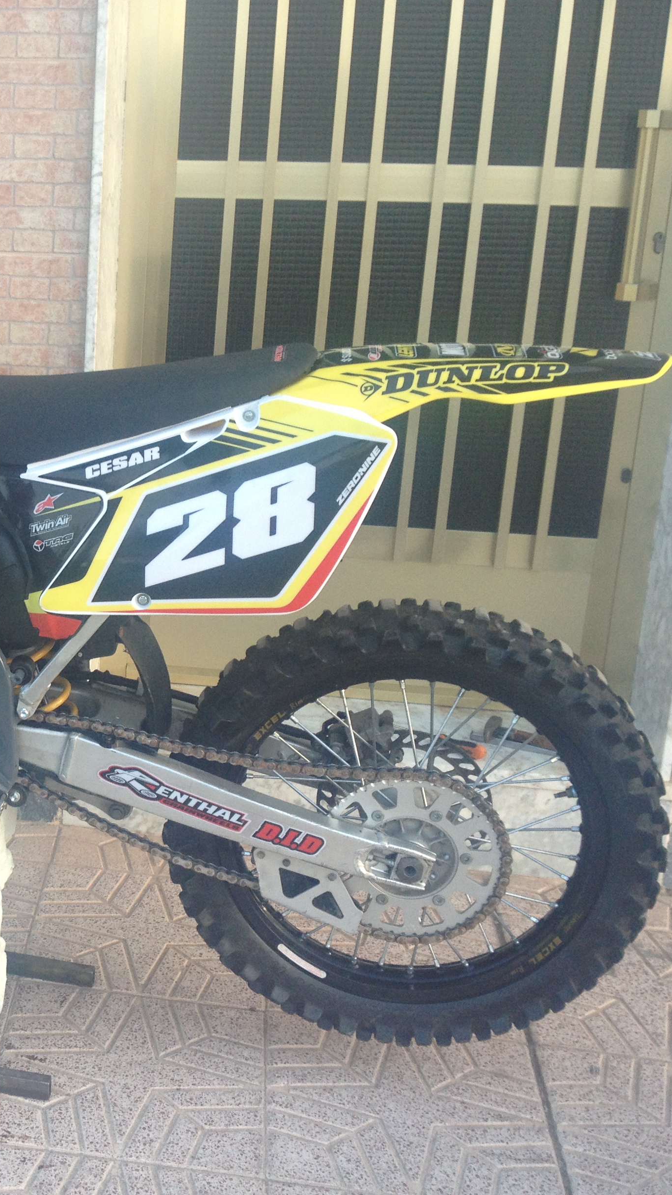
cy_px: 598
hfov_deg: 22.6
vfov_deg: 40.6
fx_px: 1615
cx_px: -7
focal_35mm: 51
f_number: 2.4
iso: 64
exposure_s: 1/120
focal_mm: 4.28
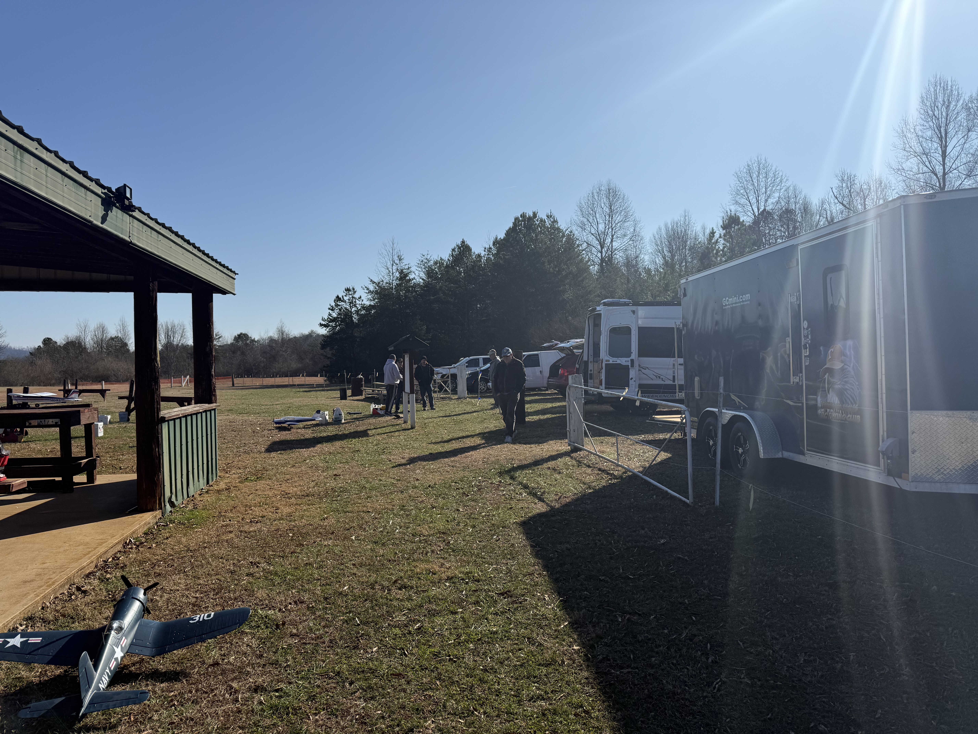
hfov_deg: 71.6
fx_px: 678
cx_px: 489
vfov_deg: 56.8
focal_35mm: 24
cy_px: 367
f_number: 1.78
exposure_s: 1/9091
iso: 80
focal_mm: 6.76
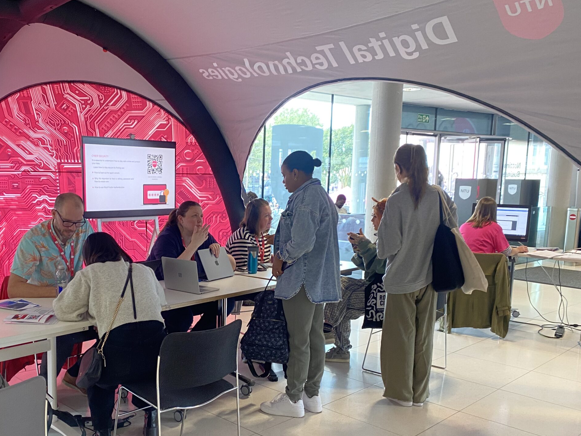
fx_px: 587
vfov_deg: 40.5
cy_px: 268
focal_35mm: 35
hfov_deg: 51.6
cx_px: 192
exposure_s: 1/60
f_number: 1.8
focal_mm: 4.25
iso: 125
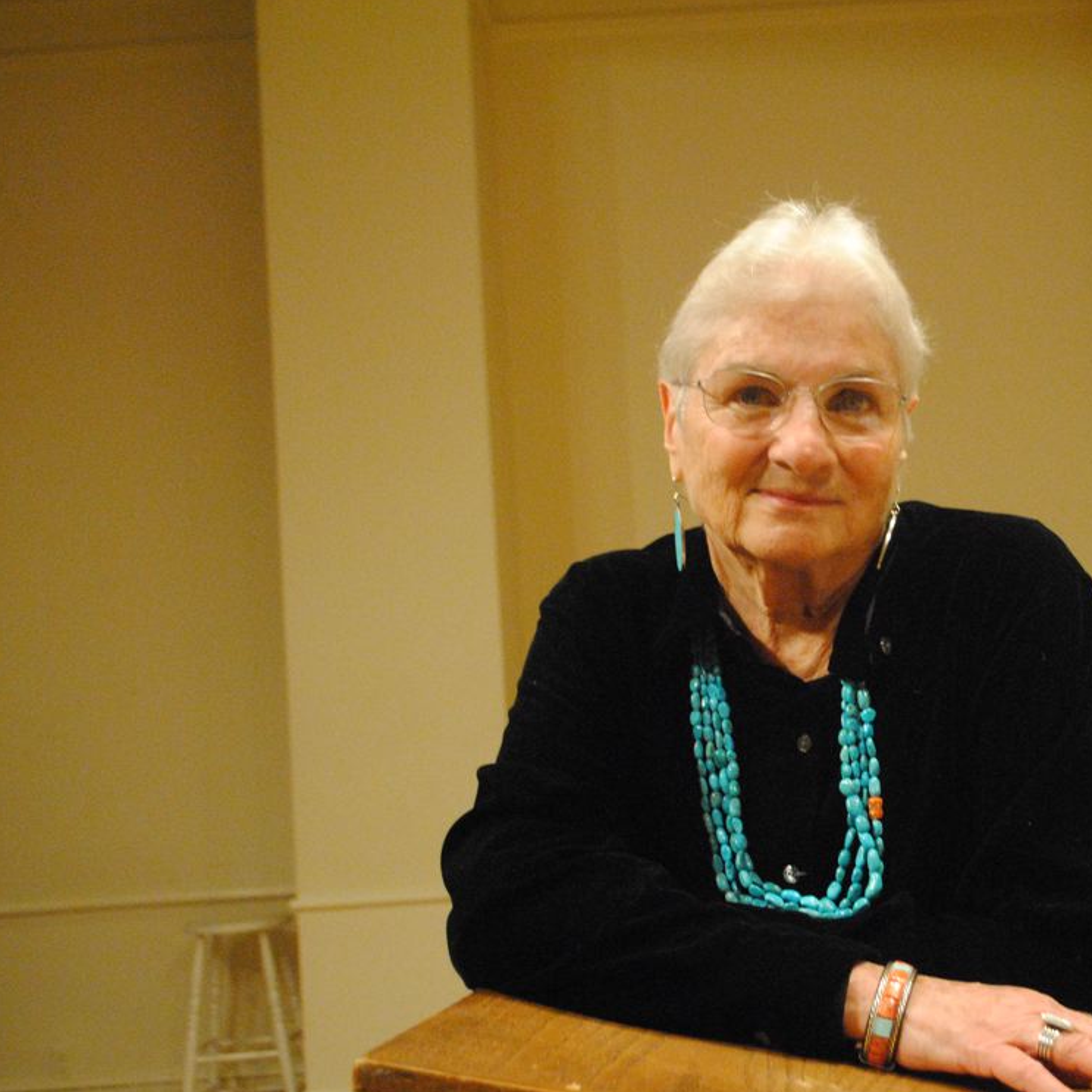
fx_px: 2034
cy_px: 577
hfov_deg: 29.7
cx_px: 793
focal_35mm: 57
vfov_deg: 30.0
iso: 1600
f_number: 4.2
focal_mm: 26
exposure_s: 1/20
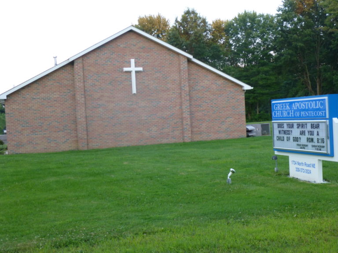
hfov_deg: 39.7
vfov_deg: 30.3
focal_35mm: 48
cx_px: 169
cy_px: 126
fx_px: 469
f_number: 4
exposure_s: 1/60
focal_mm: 8.6
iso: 250
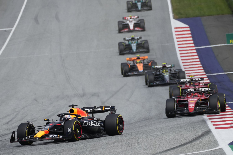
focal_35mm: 600
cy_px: 78
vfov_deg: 2.3
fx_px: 3883
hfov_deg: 3.4
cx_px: 116
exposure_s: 1/2000
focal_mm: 400
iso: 500
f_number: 7.1
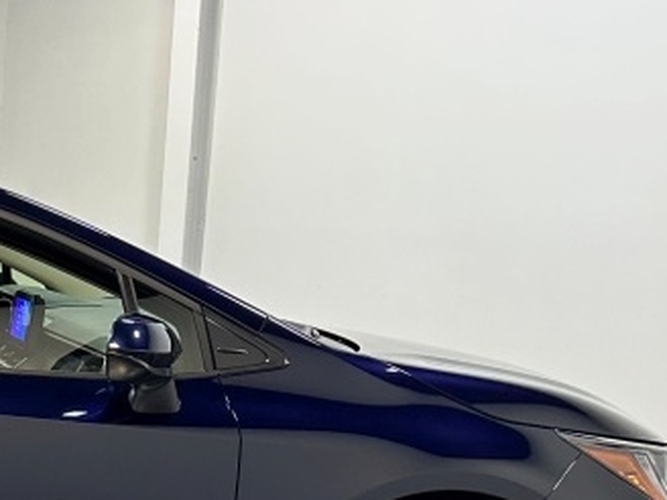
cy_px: 626
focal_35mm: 75
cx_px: -220
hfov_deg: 22.9
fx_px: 1445
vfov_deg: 18.4
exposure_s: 1/60
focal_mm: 6.86
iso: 320
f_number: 1.78
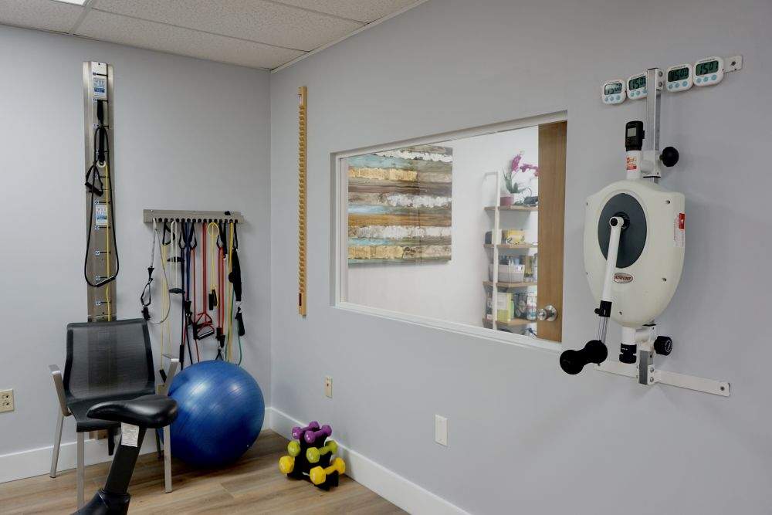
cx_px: 386
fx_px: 600
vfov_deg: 46.4
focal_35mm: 28
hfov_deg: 65.5
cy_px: 258
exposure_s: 1/60
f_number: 3.5
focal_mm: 28
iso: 640
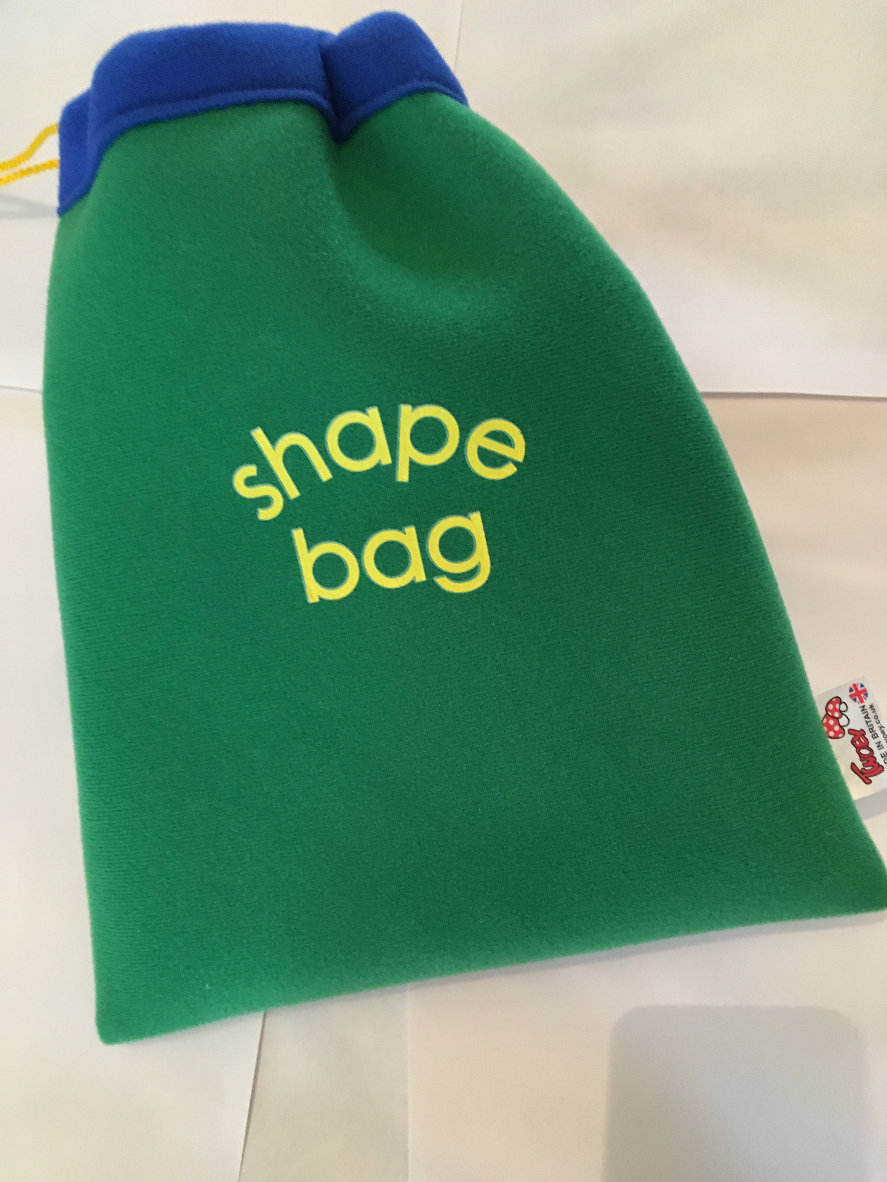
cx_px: 444
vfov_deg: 61.7
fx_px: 991
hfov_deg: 48.2
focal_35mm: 29
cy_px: 591
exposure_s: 1/25
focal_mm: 4.15
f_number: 2.2
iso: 200
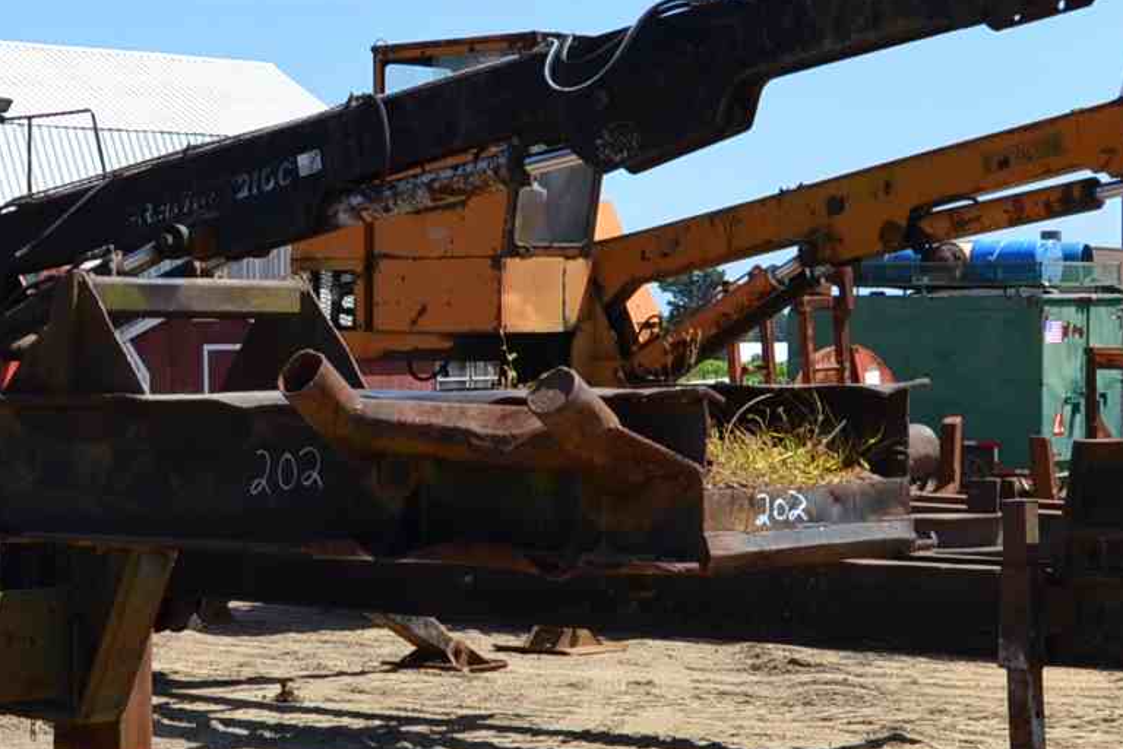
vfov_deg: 15.2
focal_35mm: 90
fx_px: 2807
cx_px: -50
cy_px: 437
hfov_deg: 21.7
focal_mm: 20
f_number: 8
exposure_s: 1/250
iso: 100
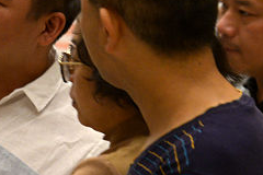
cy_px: 203
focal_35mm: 350
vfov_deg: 3.9
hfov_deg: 5.8
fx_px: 2557
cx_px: -164
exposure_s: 1/20
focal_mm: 70
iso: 640
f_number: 5
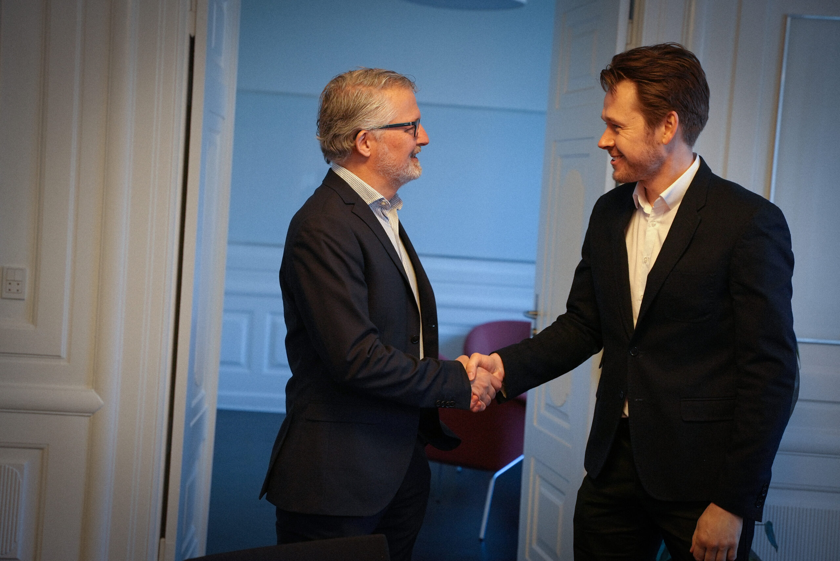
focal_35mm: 59
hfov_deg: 33.9
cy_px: 280
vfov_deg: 23.0
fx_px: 1377
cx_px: 420
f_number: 4
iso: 1250
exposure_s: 1/160
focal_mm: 59
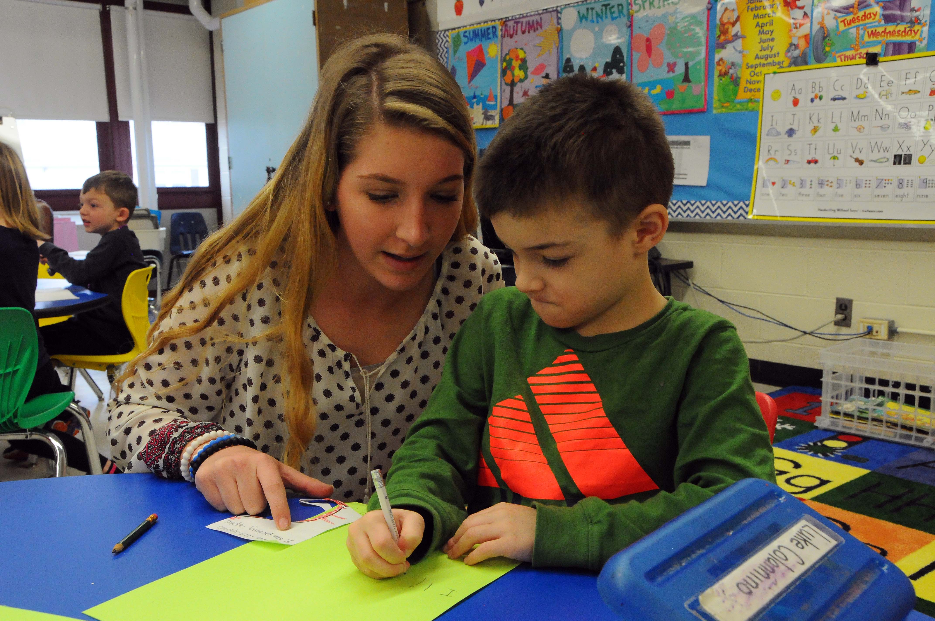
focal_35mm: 36
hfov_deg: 53.2
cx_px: 468
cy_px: 310
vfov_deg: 36.8
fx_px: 934
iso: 2000
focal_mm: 24
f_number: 9
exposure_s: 1/50
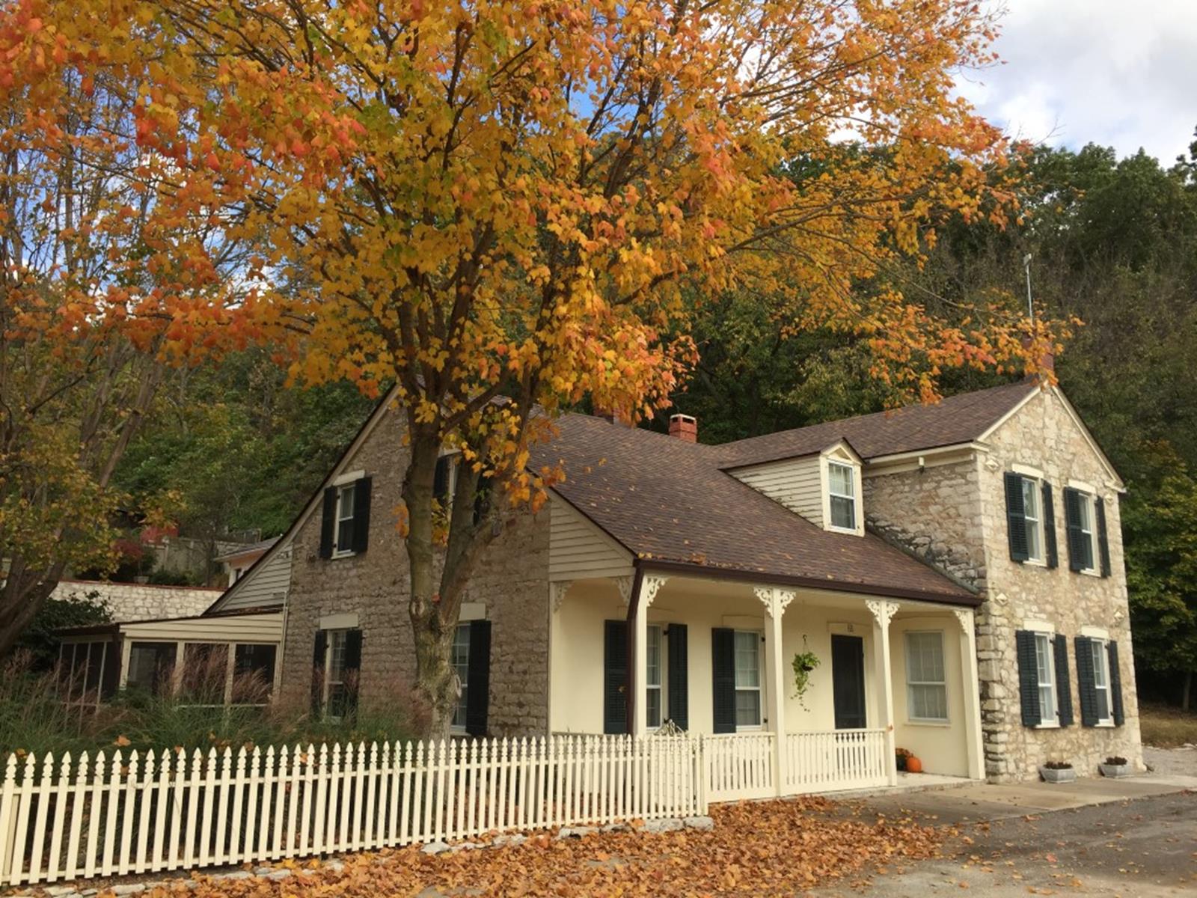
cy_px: 449
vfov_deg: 48.2
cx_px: 598
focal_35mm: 29
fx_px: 1003
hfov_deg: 61.7
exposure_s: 1/628
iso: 32
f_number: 2.2
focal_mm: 4.15
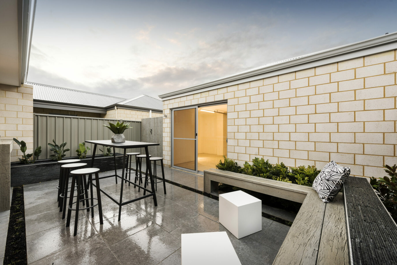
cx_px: 198
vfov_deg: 81.2
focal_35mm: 14
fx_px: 154
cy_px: 132
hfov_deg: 104.2
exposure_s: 1/4
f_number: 9.5
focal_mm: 14
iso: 125
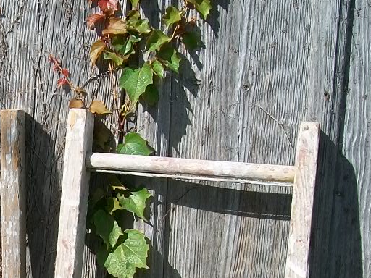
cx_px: -82
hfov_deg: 20.3
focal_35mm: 90
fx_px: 965
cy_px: 298
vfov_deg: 16.0
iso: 80
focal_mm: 6
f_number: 4.8
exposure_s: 1/500
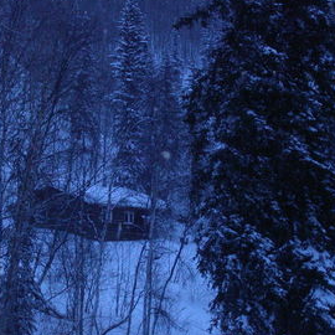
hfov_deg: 13.0
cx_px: 103
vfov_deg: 13.0
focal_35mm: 134
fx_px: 1467
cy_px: 184
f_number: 4
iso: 200
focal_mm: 16.9
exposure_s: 1/60
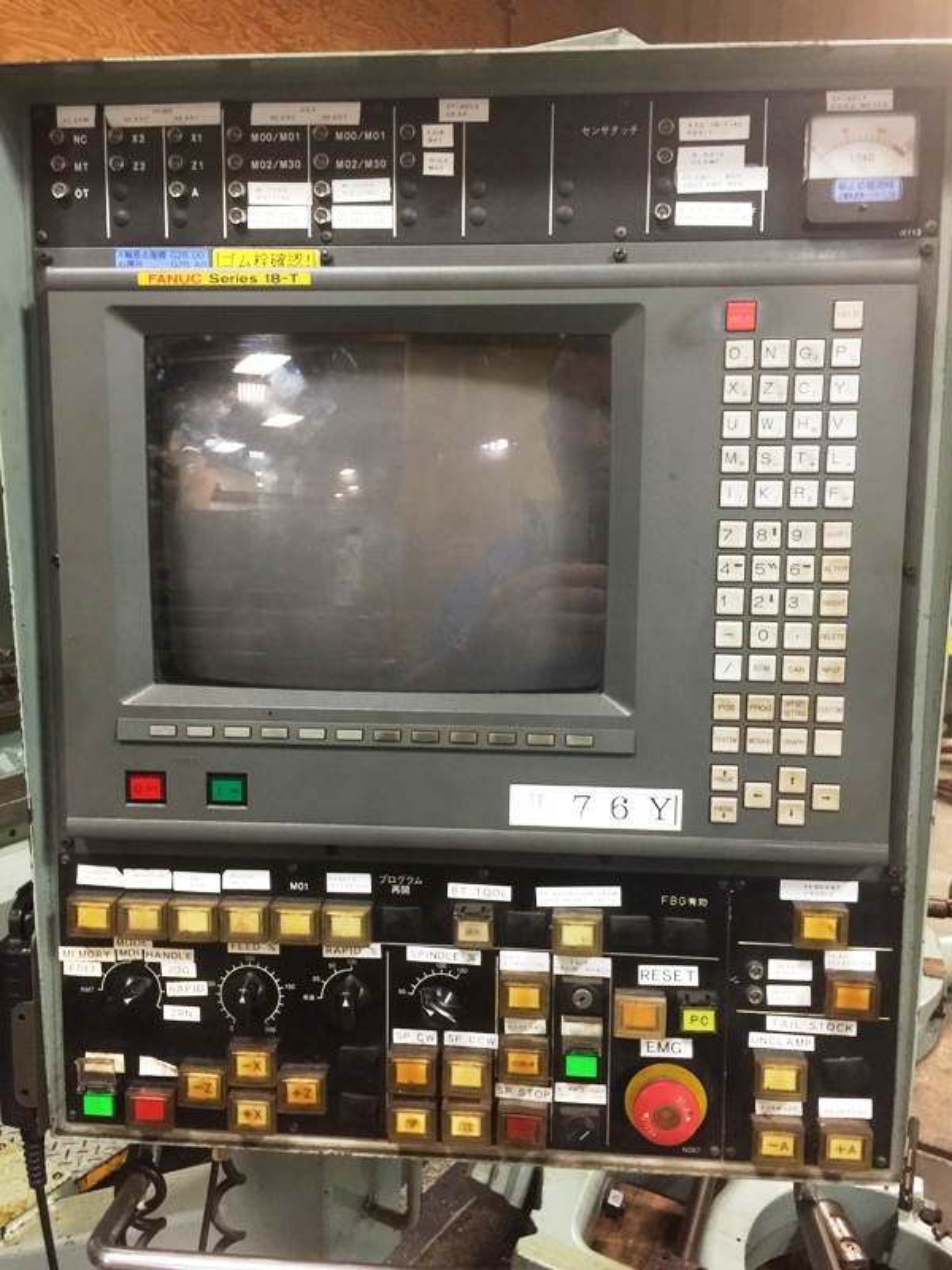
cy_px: 635
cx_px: 476
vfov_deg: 61.7
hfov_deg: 48.2
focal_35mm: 29
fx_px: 1063
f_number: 2.2
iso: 125
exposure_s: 1/15
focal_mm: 4.15
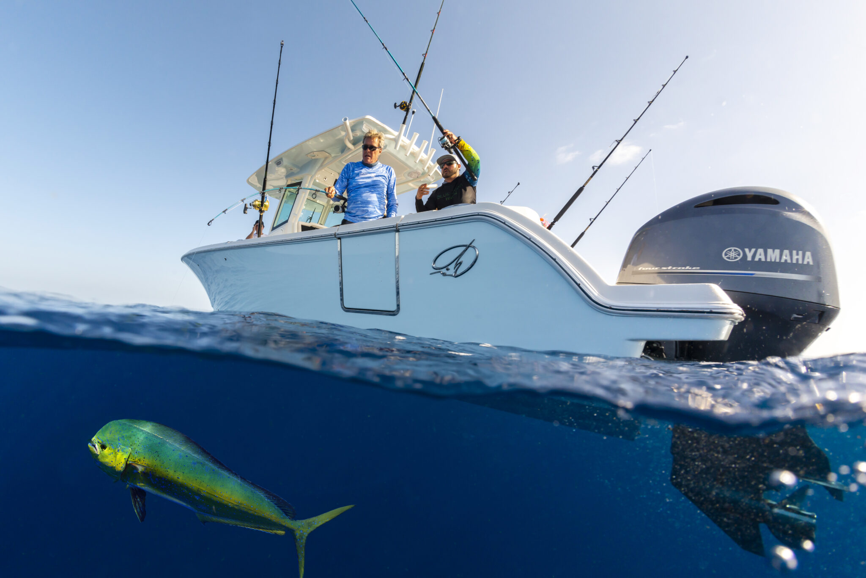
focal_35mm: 16
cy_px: 289
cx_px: 433
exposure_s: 1/500
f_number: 11
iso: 400
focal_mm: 16
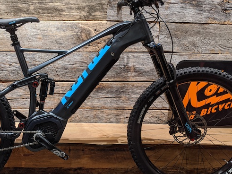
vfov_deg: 32.8
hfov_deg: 42.2
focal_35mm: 44
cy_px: 103
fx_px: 295
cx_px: 71
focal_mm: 4.44
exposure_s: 1/24
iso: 78
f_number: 1.8
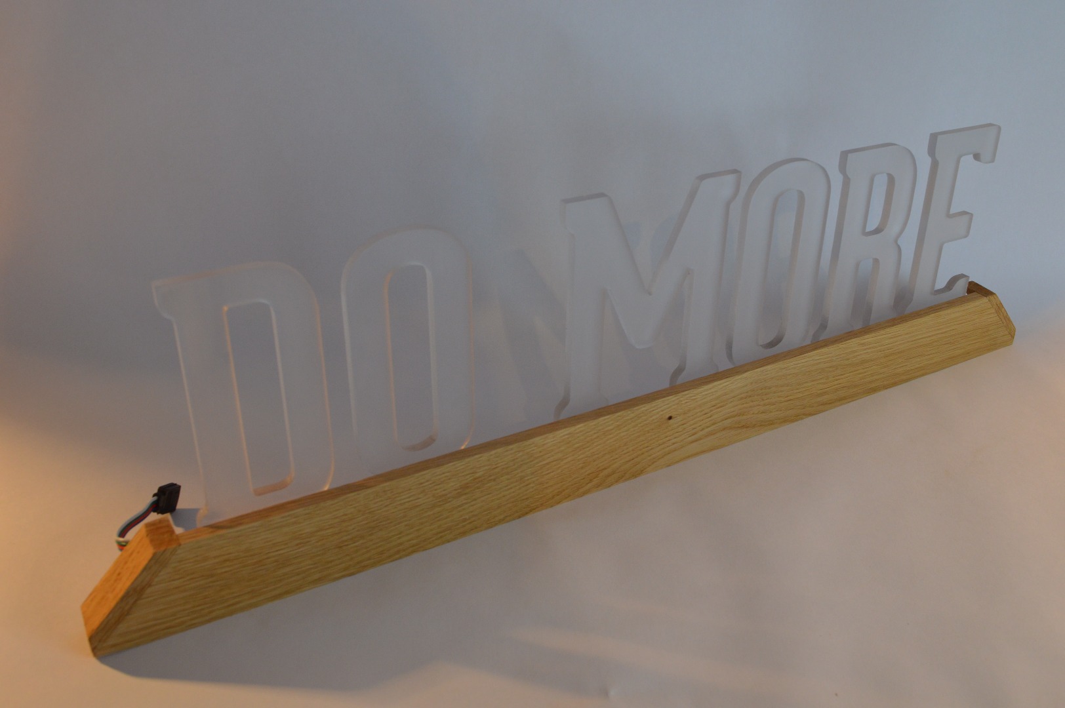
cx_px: 532
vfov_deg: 39.9
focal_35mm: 33
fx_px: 975
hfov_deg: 57.3
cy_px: 354
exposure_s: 1/50
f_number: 10
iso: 400
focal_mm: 22
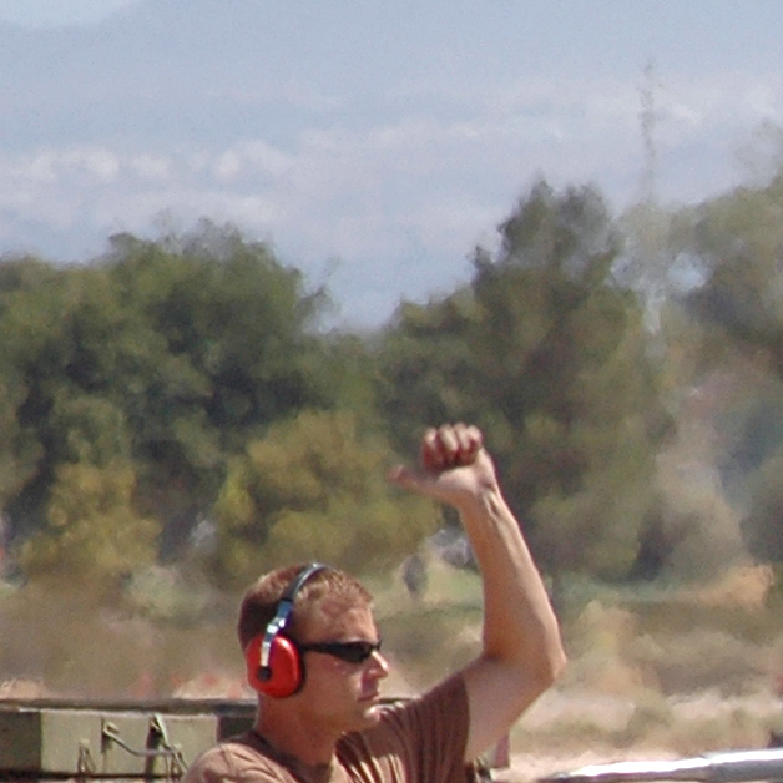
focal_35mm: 1343
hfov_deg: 1.3
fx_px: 34369
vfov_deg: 1.3
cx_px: 1733
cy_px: 756
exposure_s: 1/400
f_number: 11
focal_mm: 220
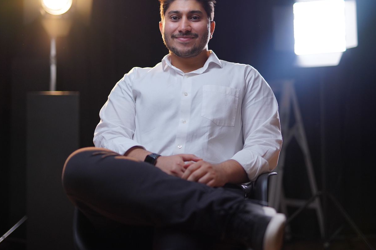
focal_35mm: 62
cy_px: 100
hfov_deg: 32.4
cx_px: 190
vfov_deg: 21.9
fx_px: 647
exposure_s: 1/640
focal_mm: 50
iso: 400
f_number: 1.4
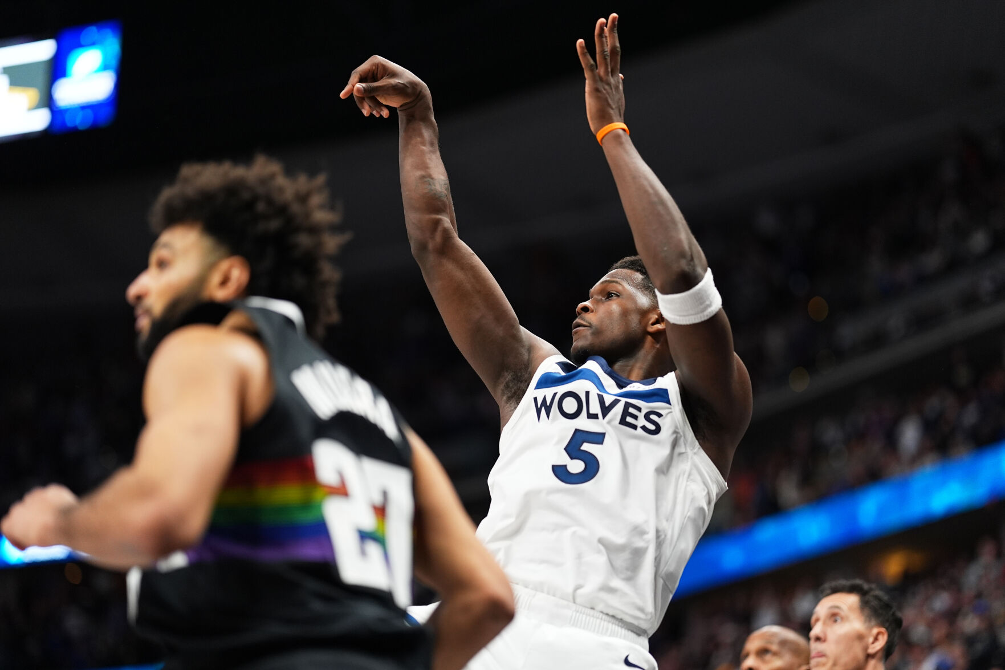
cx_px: 502
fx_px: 2373
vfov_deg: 16.1
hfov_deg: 23.9
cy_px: 335
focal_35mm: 85
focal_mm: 85
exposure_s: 1/2000
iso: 1250
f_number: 1.4
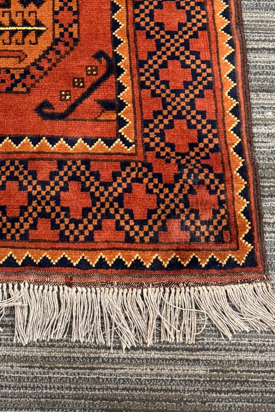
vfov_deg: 35.3
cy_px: 40
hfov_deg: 23.9
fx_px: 607
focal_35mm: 53
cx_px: -26
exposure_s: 1/60
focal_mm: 6.76
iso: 500
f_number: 1.78
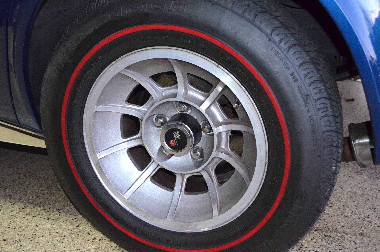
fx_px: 411
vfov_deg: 34.1
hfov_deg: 49.6
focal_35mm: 39
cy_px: 126
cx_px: 190
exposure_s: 1/60
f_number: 4.2
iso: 3200
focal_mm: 26
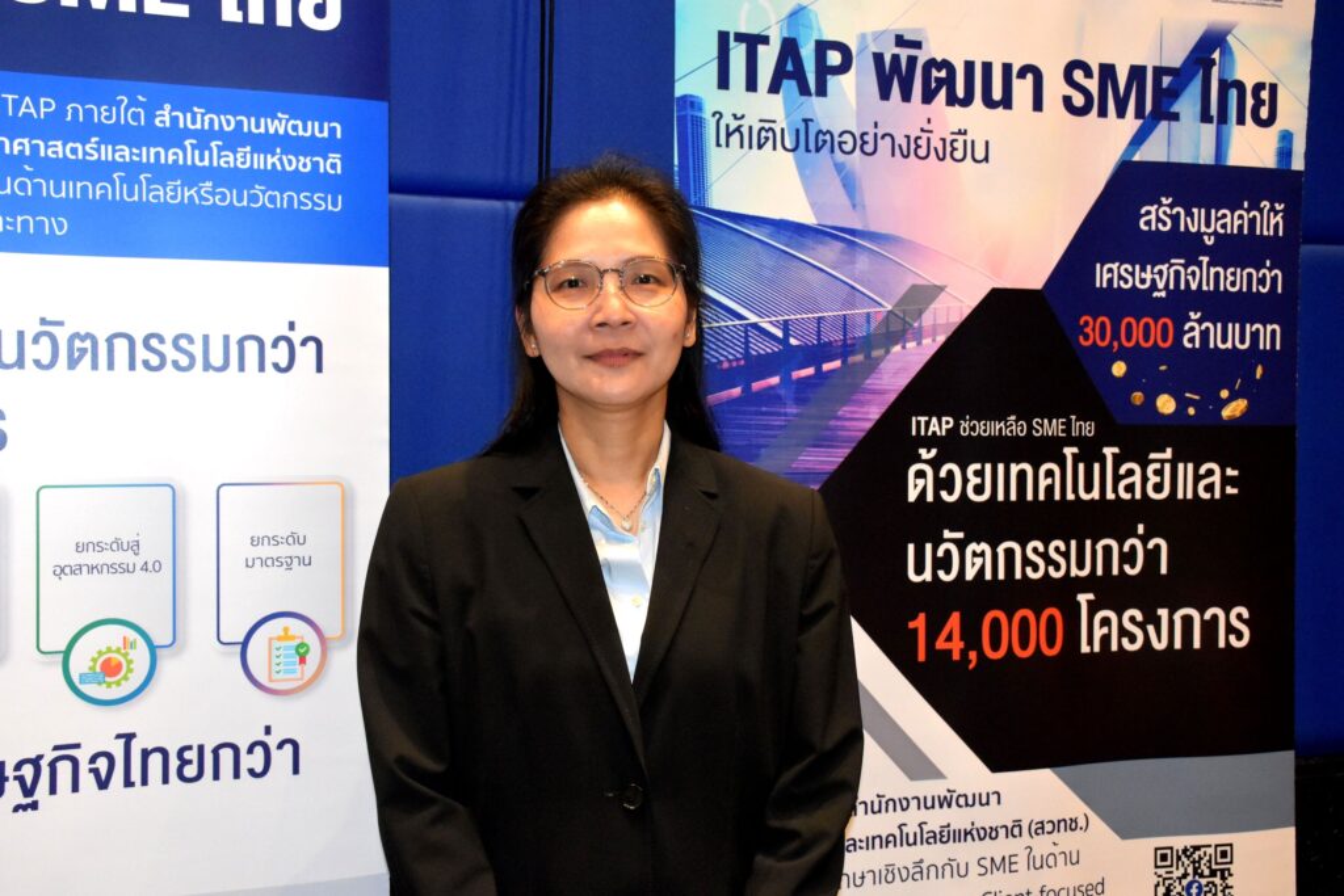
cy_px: 448
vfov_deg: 33.0
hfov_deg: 47.9
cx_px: 672
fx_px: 1512
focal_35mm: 40
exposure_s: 1/60
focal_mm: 27
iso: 4000
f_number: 7.1
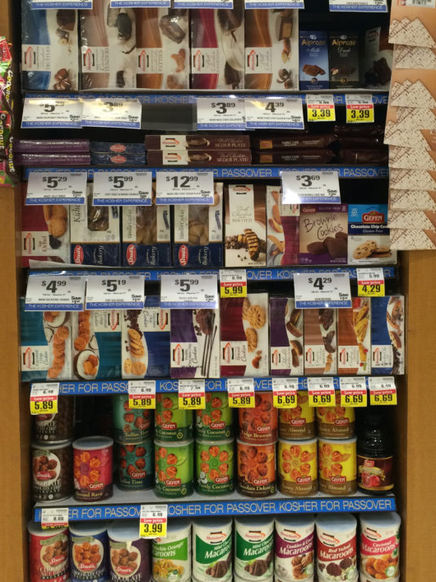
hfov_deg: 34.3
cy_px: 222
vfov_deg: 44.5
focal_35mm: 42
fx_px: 706
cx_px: 228
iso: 100
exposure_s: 1/30
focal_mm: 4.15
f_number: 2.2
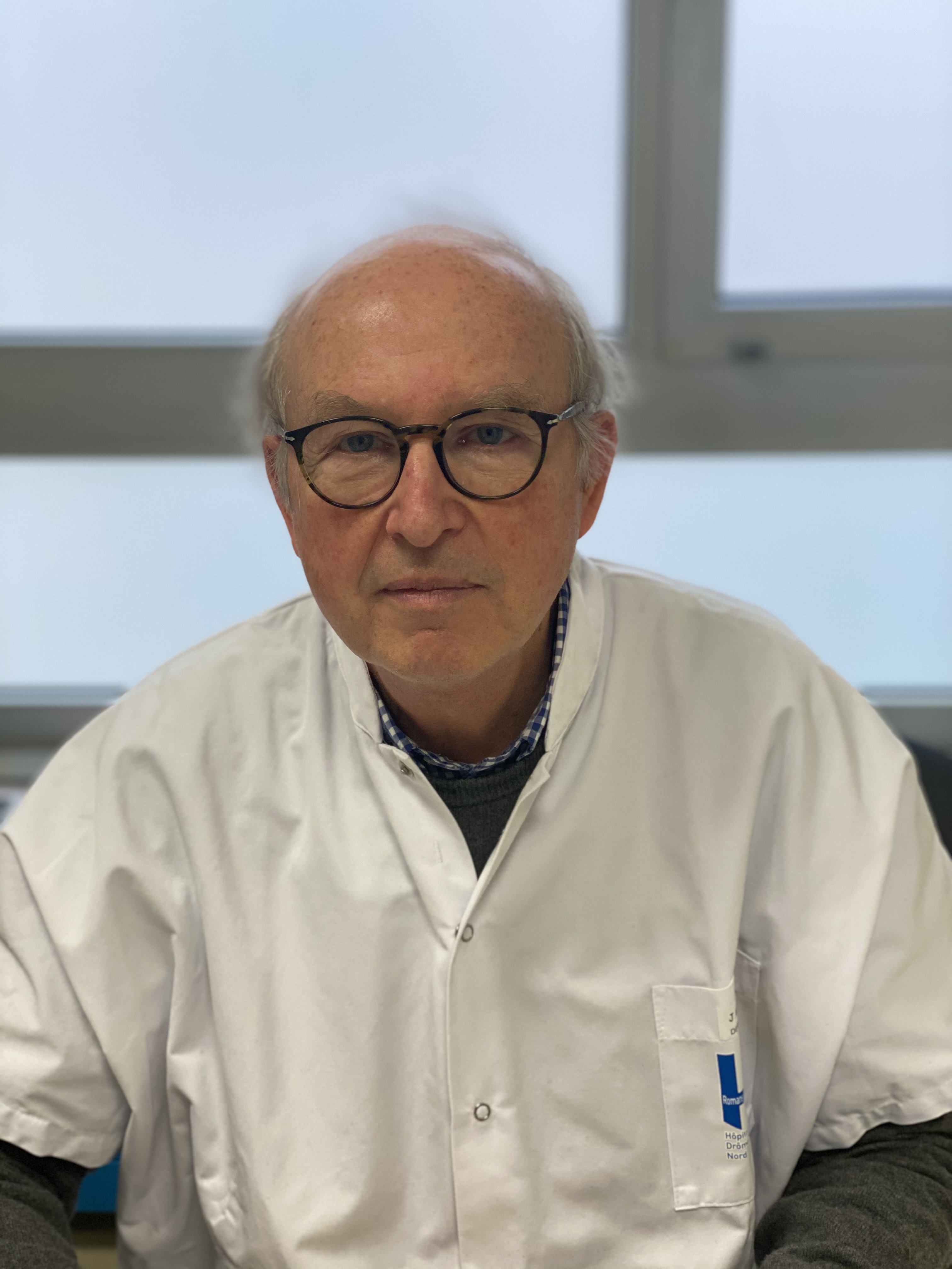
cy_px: 634
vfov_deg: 36.8
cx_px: 476
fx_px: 1907
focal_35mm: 52
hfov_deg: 28.0
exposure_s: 1/100
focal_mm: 6
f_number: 2
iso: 125
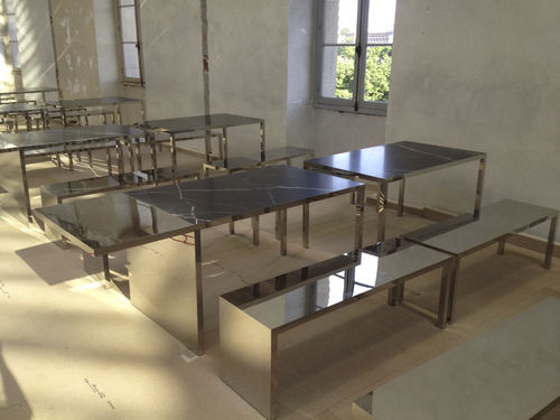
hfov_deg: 52.6
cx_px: 280
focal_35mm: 35
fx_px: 566
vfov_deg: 40.7
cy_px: 210
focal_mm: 4.28
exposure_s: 1/163
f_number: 2.4
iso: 64
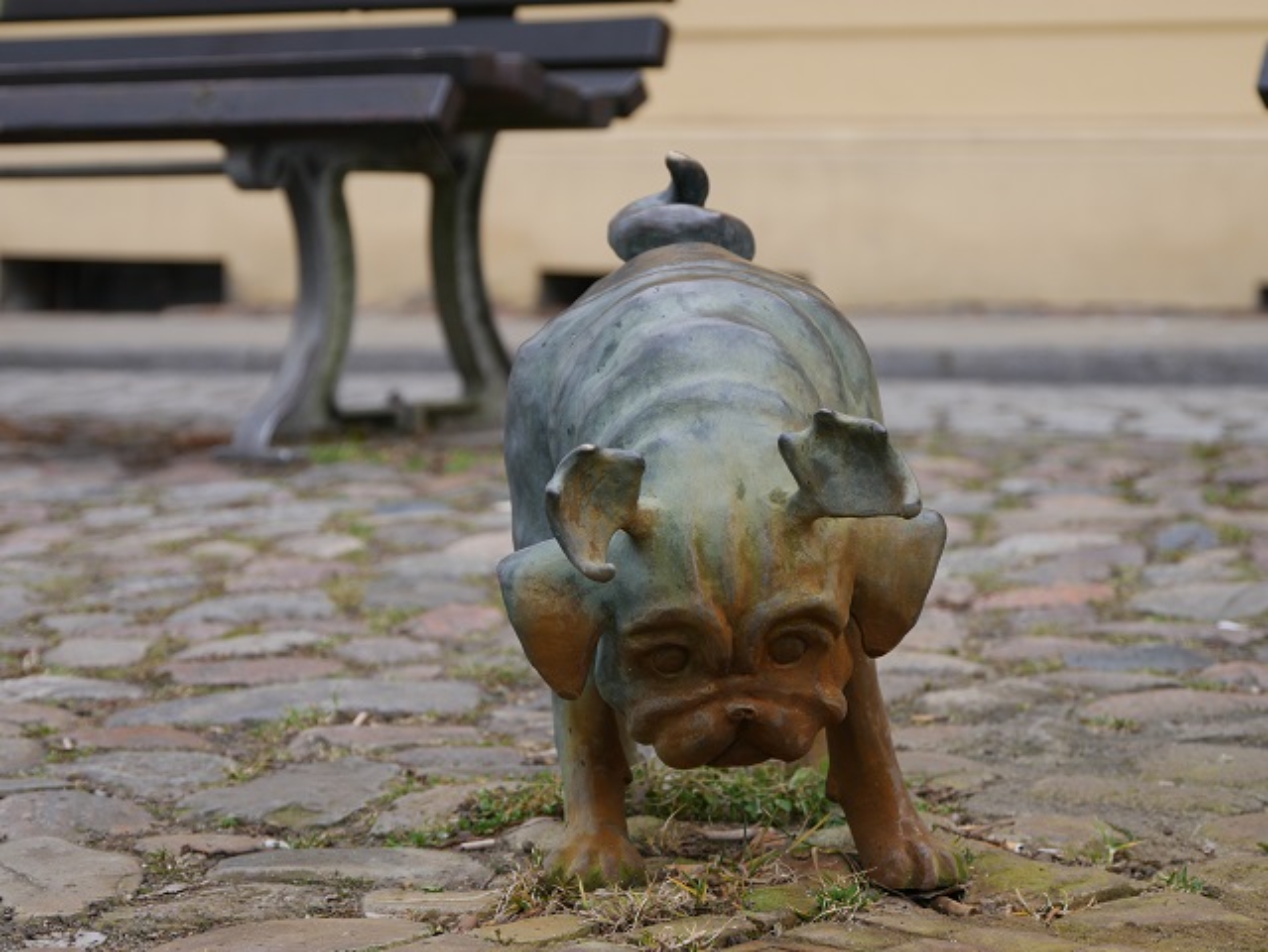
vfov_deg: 13.5
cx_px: 634
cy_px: 476
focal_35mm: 110
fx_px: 4032
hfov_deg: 17.9
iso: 200
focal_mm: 55
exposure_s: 1/125
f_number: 5.1
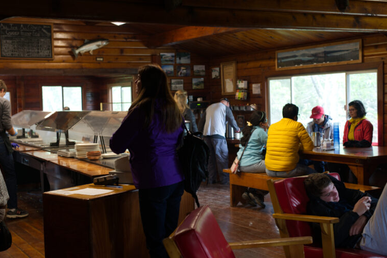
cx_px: 196
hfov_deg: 38.9
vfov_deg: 26.5
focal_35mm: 51
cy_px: 127
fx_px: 549
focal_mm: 50
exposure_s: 1/50
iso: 800
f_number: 3.5
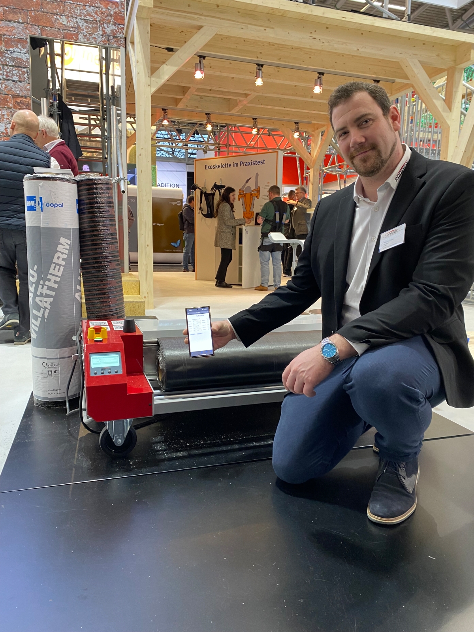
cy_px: 316
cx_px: 237
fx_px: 475
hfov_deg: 53.1
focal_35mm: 26
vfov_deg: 67.3
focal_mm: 4.25
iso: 160
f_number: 1.8
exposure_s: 1/50
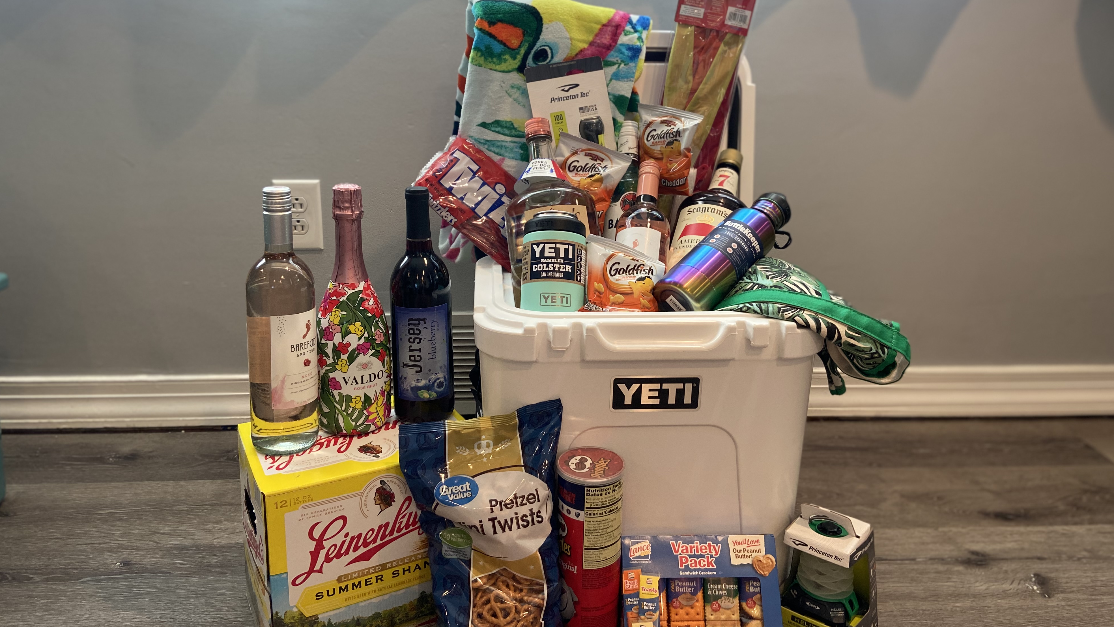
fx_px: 857
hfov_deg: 66.1
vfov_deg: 40.0
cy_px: 247
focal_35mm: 29
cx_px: 567
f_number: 1.8
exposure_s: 1/60
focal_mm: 4.25
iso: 125
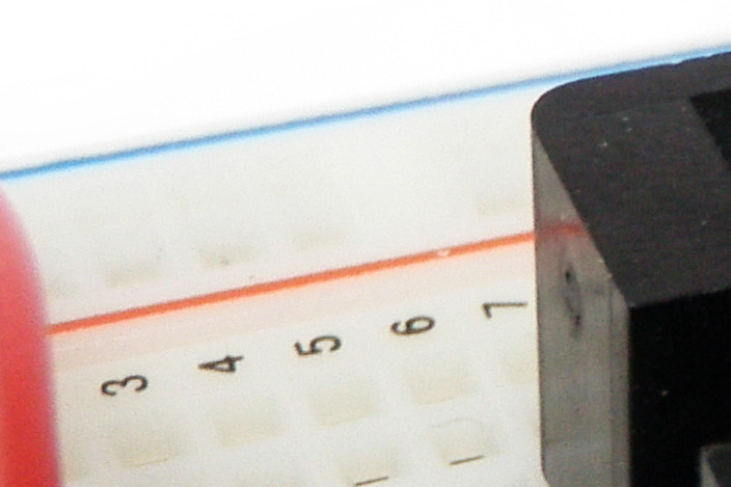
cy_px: 348
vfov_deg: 7.1
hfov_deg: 9.8
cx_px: 1527
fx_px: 3938
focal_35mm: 194
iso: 160
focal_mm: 6.53
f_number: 4.1
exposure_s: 1/40
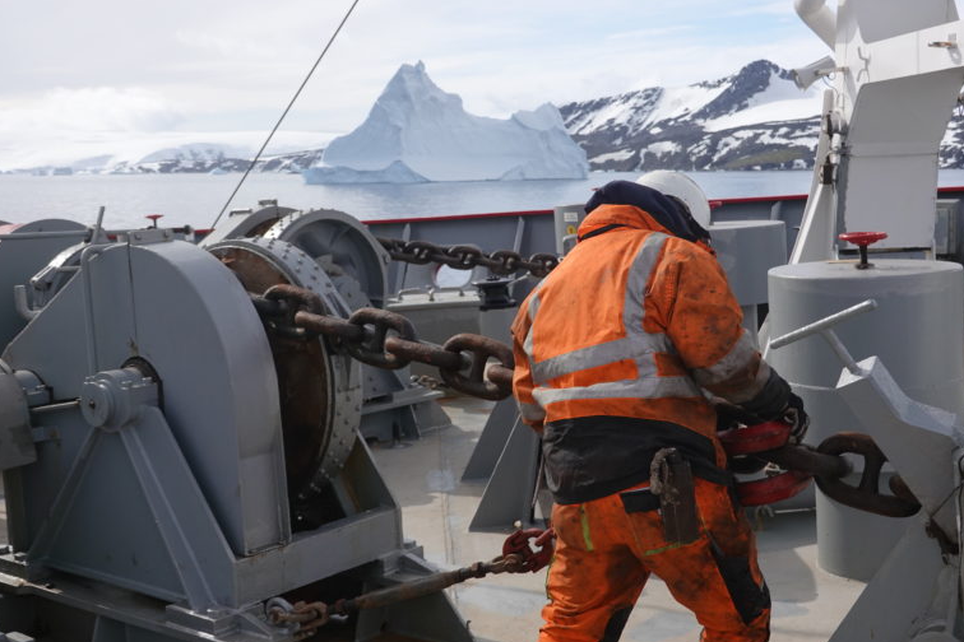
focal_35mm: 50
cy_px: 278
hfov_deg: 39.6
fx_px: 1339
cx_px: 464
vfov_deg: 27.0
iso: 200
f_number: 4
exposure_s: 1/2000
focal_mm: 15.59
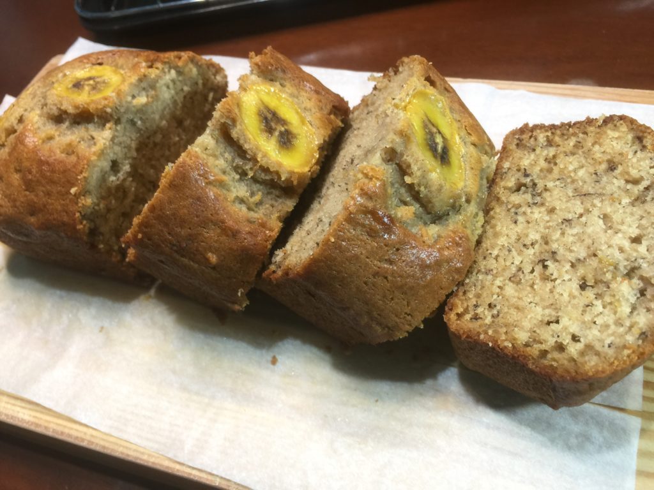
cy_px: 245
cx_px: 327
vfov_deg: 48.2
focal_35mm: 29
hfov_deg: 61.7
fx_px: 548
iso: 40
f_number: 2.2
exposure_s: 1/15
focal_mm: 4.15
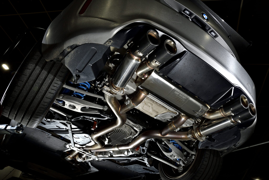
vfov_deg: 43.6
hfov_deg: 61.9
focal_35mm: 30
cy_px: 90
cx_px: 134
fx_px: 224
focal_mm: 20
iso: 200
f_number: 14
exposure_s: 1/60
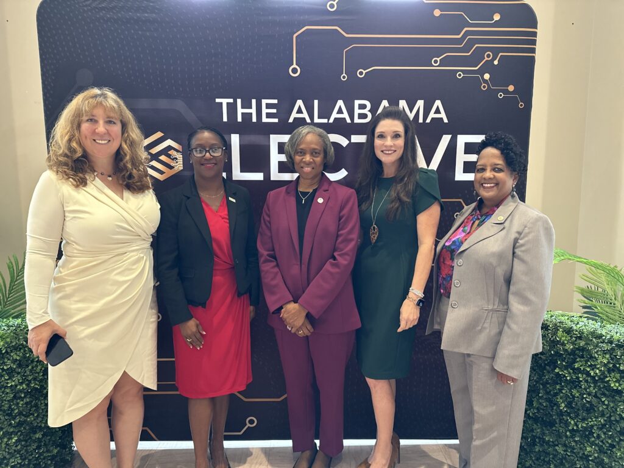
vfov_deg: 56.8
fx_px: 433
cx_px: 312
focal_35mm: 24
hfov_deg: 71.6
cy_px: 234
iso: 500
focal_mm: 6.86
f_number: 1.78
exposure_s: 1/60
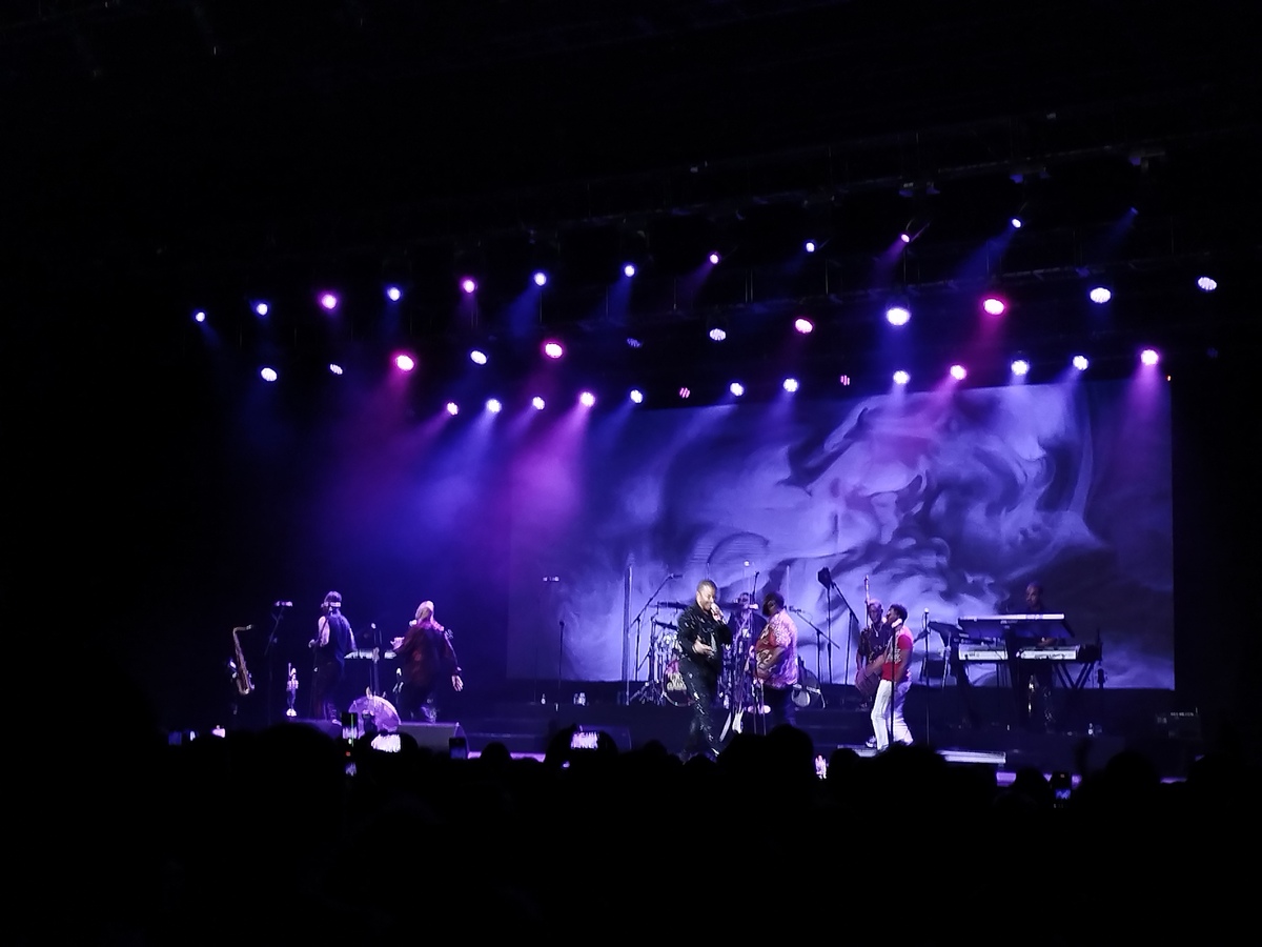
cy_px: 474
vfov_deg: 29.1
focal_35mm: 50
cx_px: 631
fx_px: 1823
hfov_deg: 38.2
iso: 200
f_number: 1.7
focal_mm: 5.31
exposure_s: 1/15
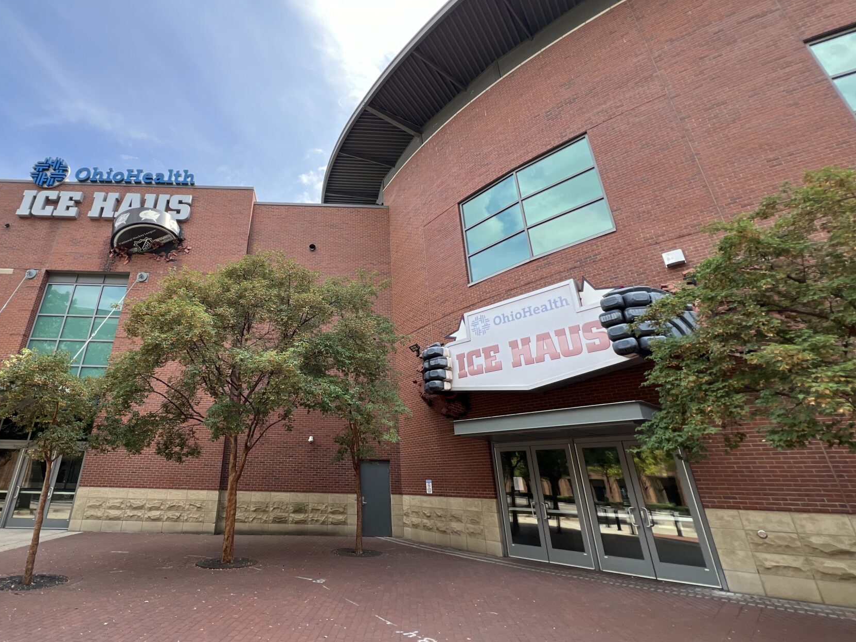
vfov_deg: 78.0
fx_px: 396
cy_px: 296
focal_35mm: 16
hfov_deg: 92.9
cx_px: 330
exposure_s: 1/373
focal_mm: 1.57
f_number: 1.8
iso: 32
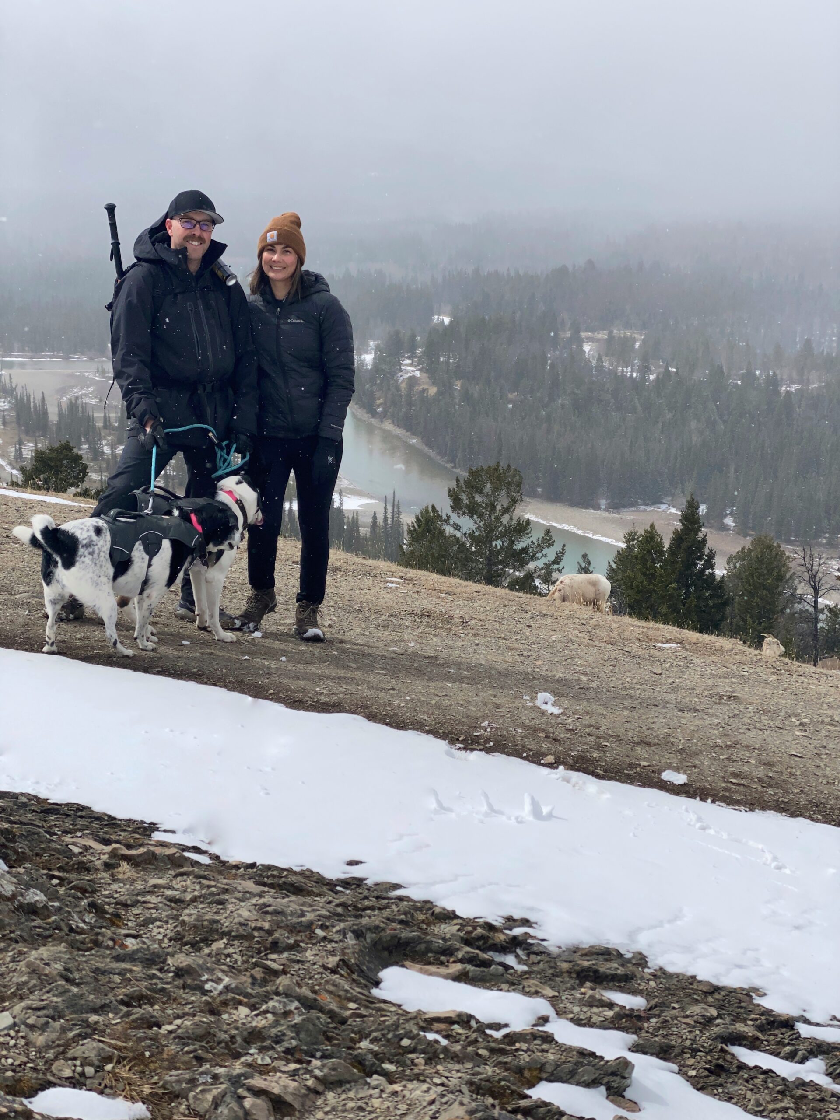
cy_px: 560
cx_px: 420
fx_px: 1682
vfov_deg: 36.8
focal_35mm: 52
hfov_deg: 28.0
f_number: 2
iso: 20
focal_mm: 6
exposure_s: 1/3425
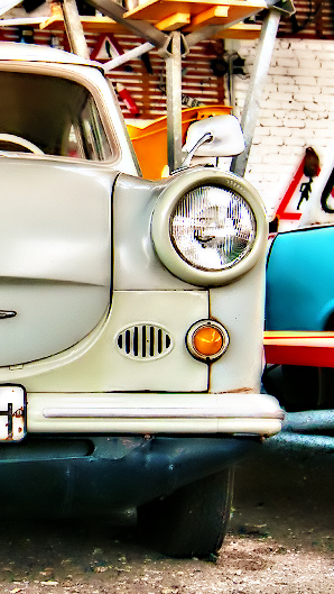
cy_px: 297
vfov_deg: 36.6
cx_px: -69
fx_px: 896
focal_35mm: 57
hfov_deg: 19.8
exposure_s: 1/125
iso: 100
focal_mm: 24
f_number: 5
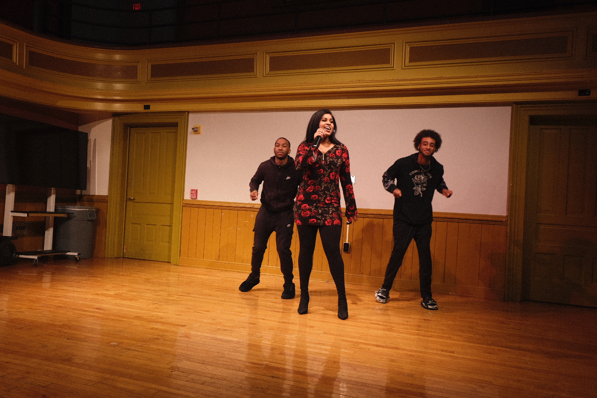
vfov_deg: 45.0
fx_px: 481
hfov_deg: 63.7
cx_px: 298
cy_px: 199
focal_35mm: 29
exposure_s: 1/90
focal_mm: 19.2
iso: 500
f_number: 4.5
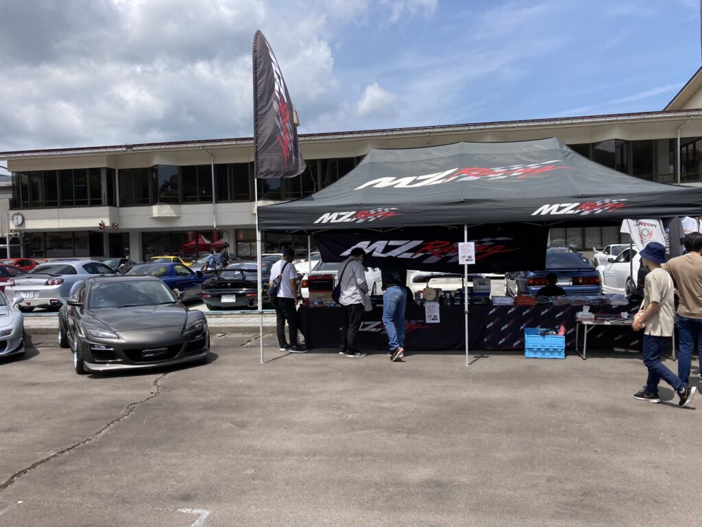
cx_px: 351
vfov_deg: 49.7
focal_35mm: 28
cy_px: 264
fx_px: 568
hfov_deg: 63.4
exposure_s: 1/1845
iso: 20
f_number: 1.8
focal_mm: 3.99
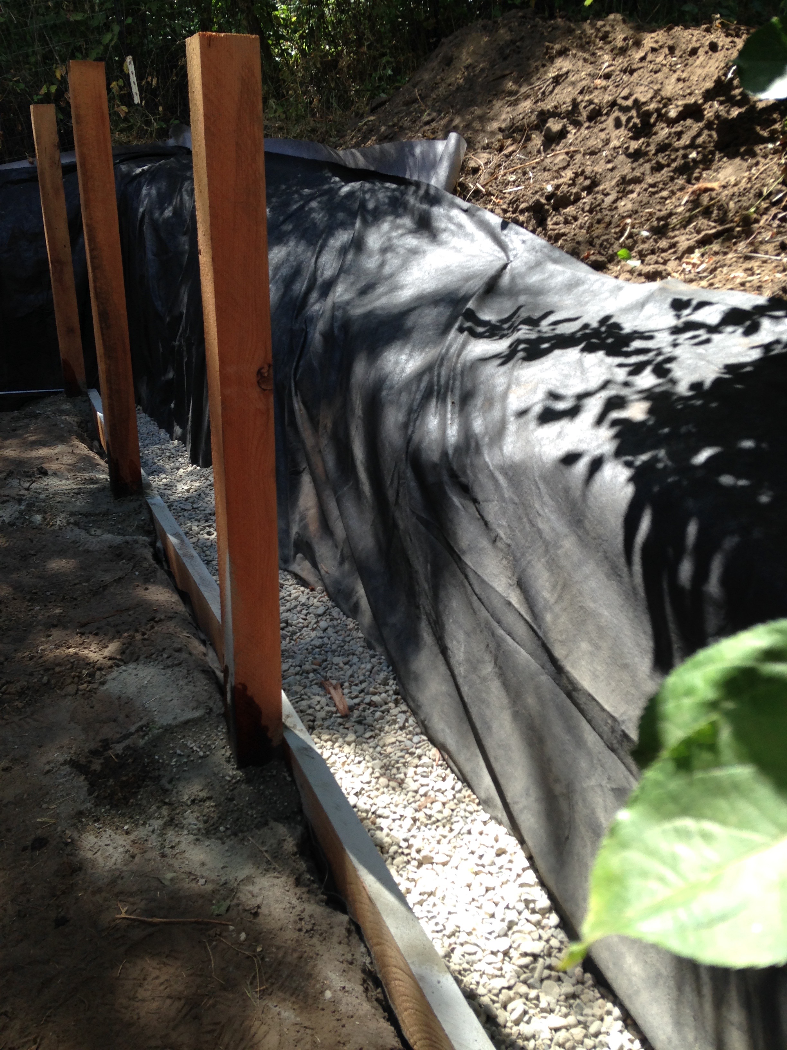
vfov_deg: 55.4
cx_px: 394
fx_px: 1000
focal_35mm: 33
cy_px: 525
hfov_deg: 42.9
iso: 50
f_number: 2.4
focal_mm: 4.12
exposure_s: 1/301
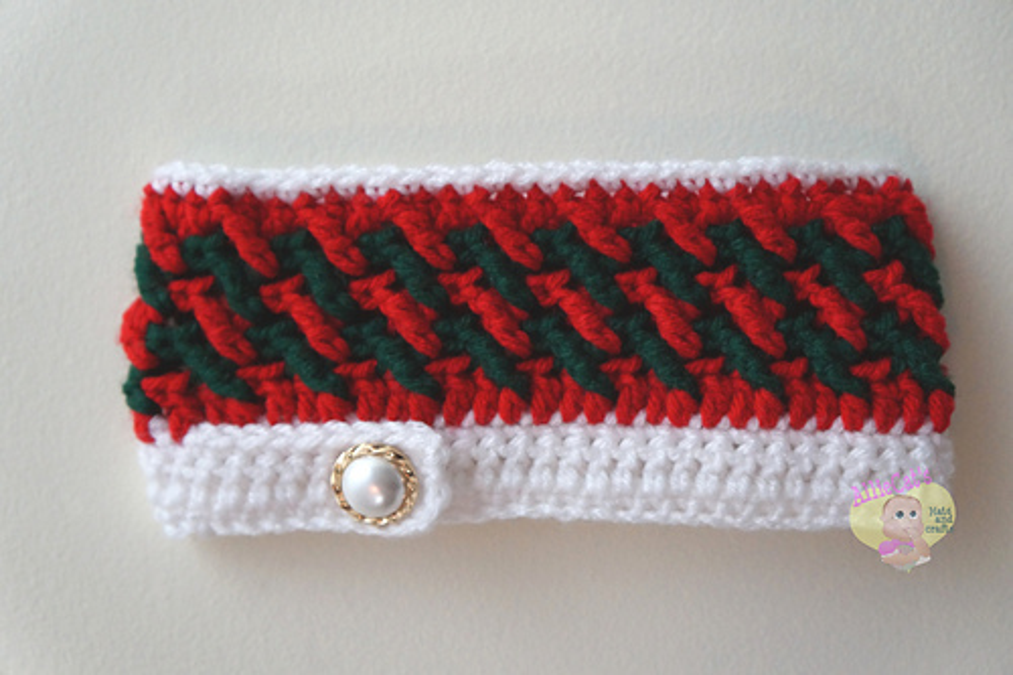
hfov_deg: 41.1
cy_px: 338
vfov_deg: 28.1
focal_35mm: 48
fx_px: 1350
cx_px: 506
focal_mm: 32
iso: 2000
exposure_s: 1/60
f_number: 4
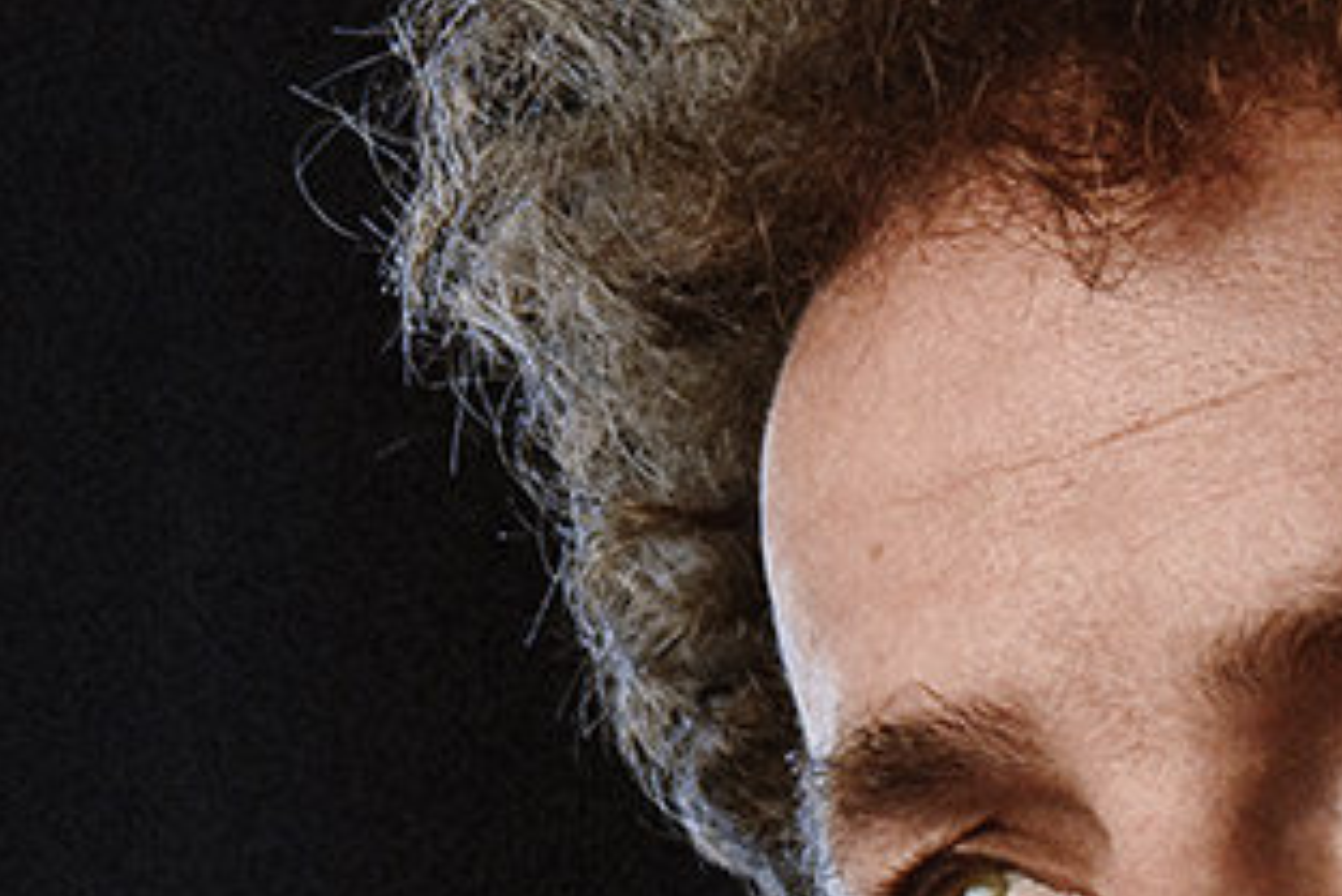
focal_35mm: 383
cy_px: 1711
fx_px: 14283
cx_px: 4142
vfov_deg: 3.6
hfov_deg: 5.1
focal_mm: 60
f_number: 4
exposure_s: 1/200
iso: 2500
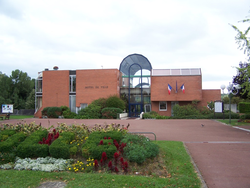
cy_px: 94
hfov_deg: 49.0
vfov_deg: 37.7
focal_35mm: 38
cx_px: 125
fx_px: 274
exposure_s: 1/180
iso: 80
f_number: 2.8
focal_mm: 6.3
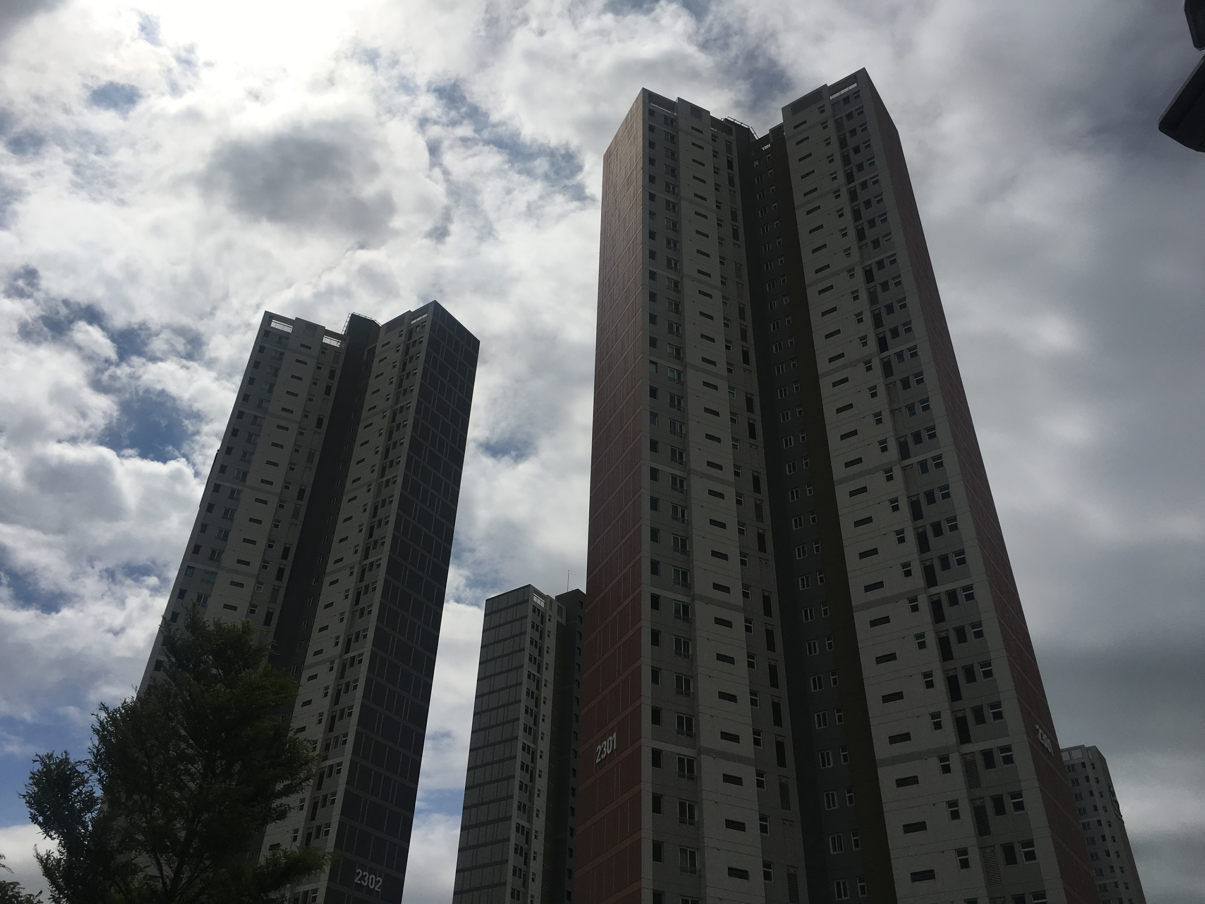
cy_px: 452
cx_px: 602
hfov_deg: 61.7
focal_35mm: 29
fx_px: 1010
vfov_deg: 48.2
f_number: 2.2
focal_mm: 4.15
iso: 25
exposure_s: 1/9615
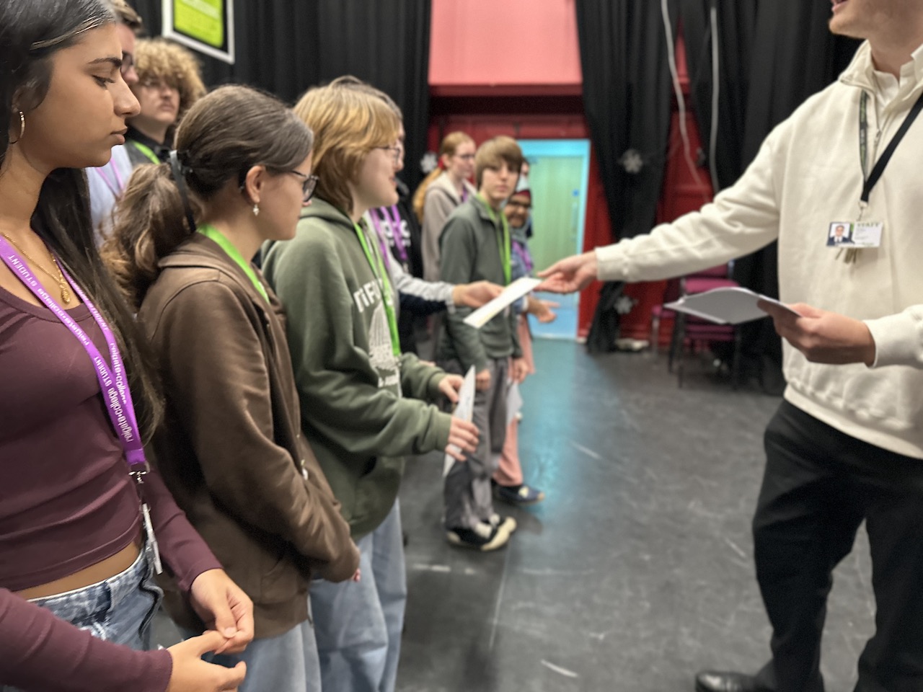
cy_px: 346
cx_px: 462
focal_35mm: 24
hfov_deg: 71.6
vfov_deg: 56.8
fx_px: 640
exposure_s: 1/50
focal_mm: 6.86
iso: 800
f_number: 1.78
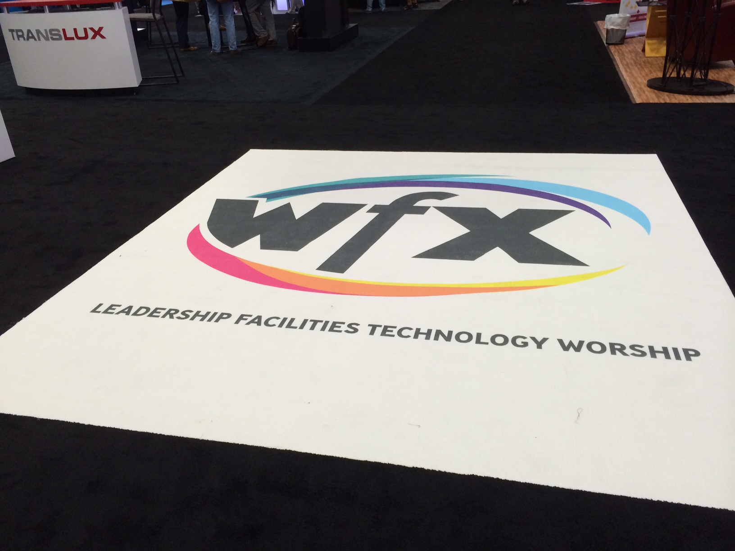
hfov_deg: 60.0
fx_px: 637
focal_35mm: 30
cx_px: 368
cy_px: 276
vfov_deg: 46.8
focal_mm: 4.12
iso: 64
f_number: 2.2
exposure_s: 1/30
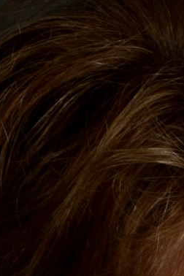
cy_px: 648
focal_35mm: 663
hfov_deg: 2.1
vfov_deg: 3.1
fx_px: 5083
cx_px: 259
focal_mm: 60
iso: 100
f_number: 11
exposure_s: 1/125
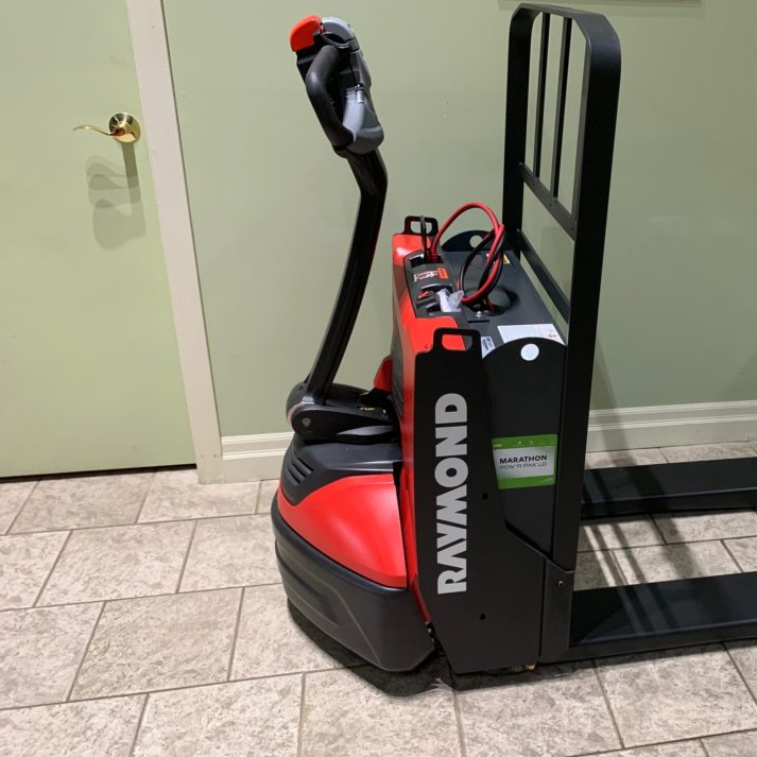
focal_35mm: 33
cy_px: 375
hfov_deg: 48.3
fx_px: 816
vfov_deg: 49.7
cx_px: 541
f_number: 1.8
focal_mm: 4.25
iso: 200
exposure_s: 1/60
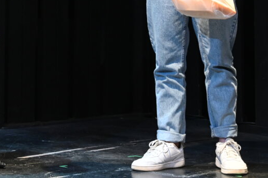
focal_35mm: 148
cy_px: -78
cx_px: -53
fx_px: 1101
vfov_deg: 9.0
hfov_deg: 13.5
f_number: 5.6
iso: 2500
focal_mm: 50
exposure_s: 1/160
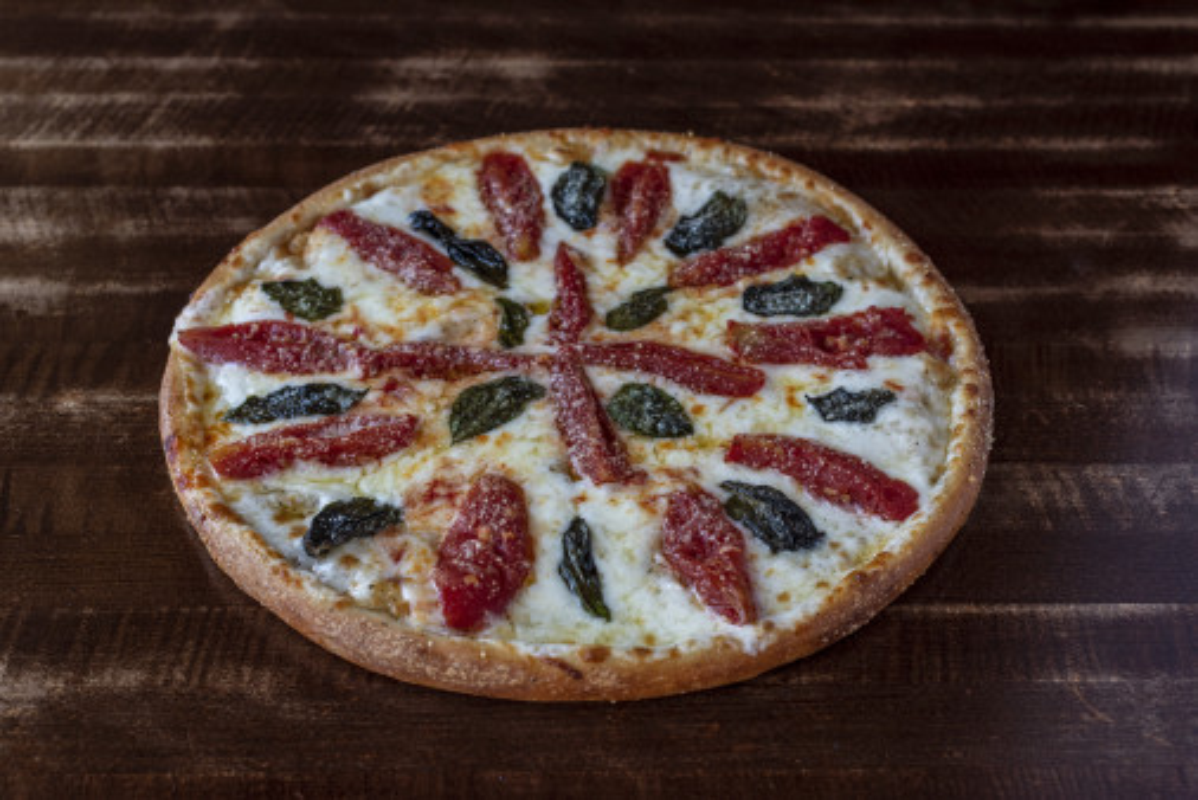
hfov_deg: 39.6
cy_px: 400
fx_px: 1665
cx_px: 599
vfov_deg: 27.0
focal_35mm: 50
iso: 400
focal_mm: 50
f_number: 7.1
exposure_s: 1/320
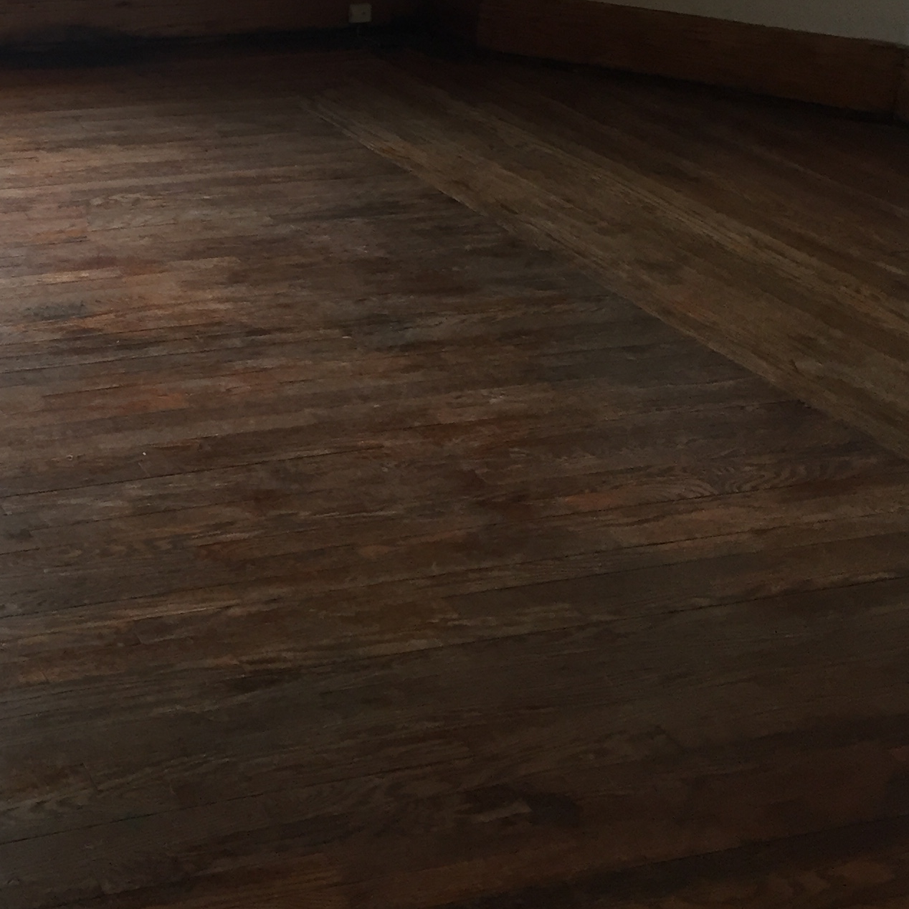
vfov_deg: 25.1
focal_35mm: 66
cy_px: 53
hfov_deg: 25.3
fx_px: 1961
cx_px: 80
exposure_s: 1/30
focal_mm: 4.15
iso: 50
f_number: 2.2
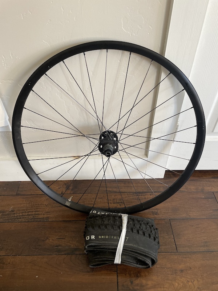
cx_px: 109
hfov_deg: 53.1
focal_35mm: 26
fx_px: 218
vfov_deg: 67.3
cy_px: 146
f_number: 1.6
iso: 125
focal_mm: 4.2
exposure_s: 1/102
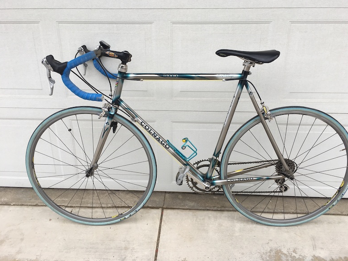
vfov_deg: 46.8
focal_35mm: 30
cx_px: 178
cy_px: 128
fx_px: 302
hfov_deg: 60.0
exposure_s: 1/273
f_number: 2.2
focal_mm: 4.15
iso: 25
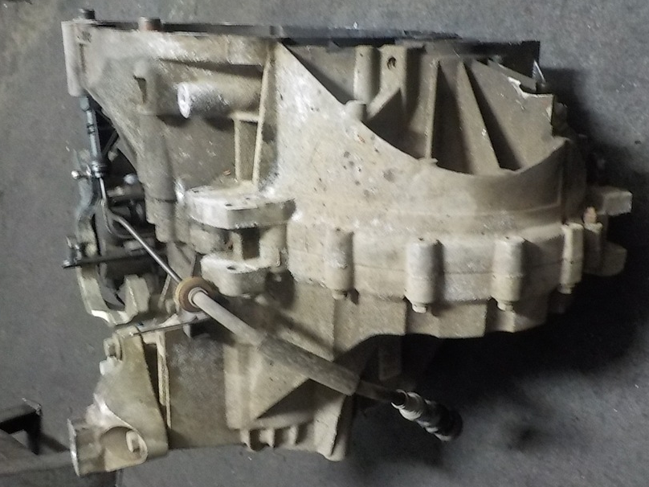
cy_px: 229
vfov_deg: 37.7
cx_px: 385
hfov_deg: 48.7
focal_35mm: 38
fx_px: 712
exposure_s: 1/8
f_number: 3.3
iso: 500
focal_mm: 4.1
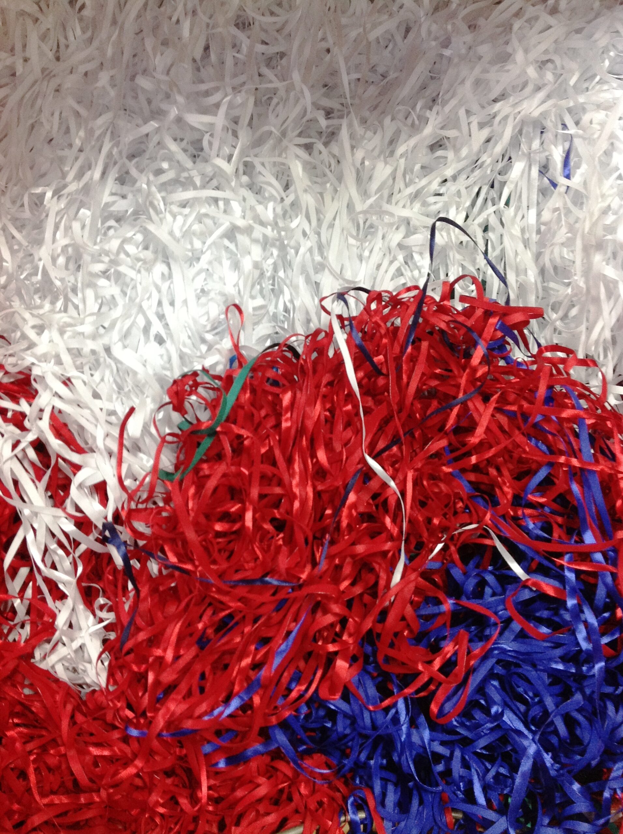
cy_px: 417
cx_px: 312
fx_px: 842
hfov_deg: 40.6
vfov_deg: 52.7
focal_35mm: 35
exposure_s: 1/17
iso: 250
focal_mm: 4.28
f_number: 2.4
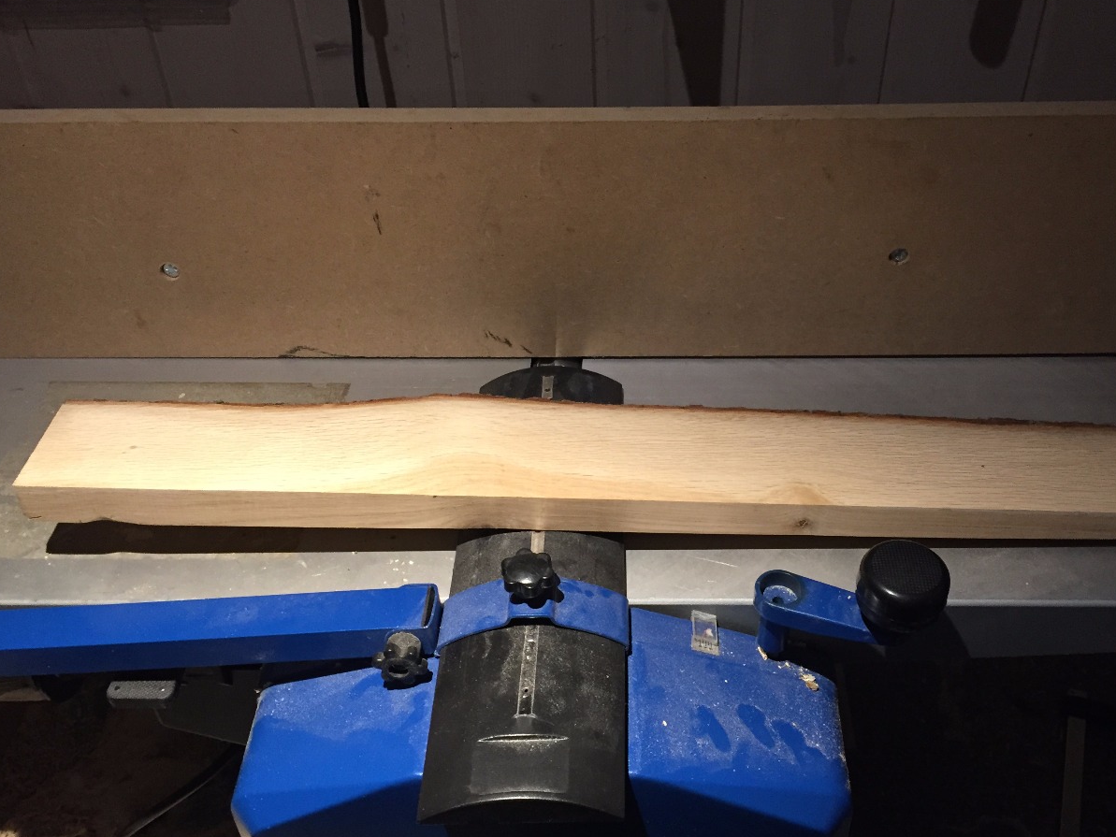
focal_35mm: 35
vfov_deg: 40.7
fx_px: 1128
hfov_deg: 52.5
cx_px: 620
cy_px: 446
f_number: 2.2
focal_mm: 4.15
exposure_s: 1/30
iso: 160
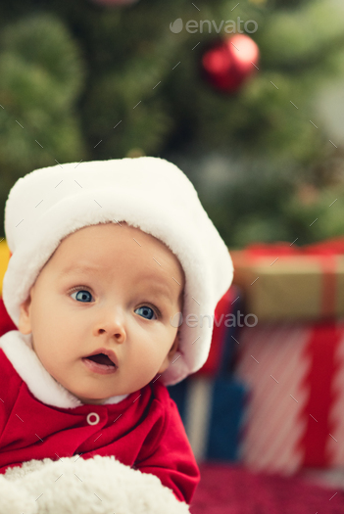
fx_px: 2045
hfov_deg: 9.6
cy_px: 312
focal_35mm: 143
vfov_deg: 14.3
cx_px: 64
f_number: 2.5
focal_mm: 85
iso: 800
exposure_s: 1/160
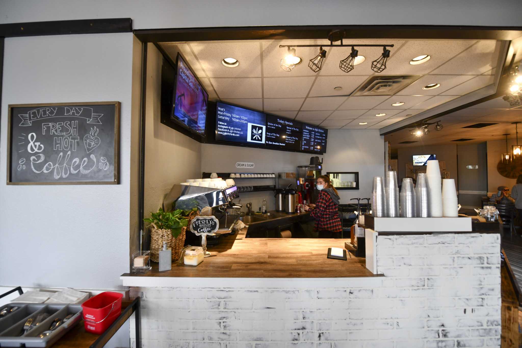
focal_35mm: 14
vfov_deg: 81.2
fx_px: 203
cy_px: 174
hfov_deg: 104.3
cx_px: 261
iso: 1000
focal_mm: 14
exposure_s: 1/160
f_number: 3.5
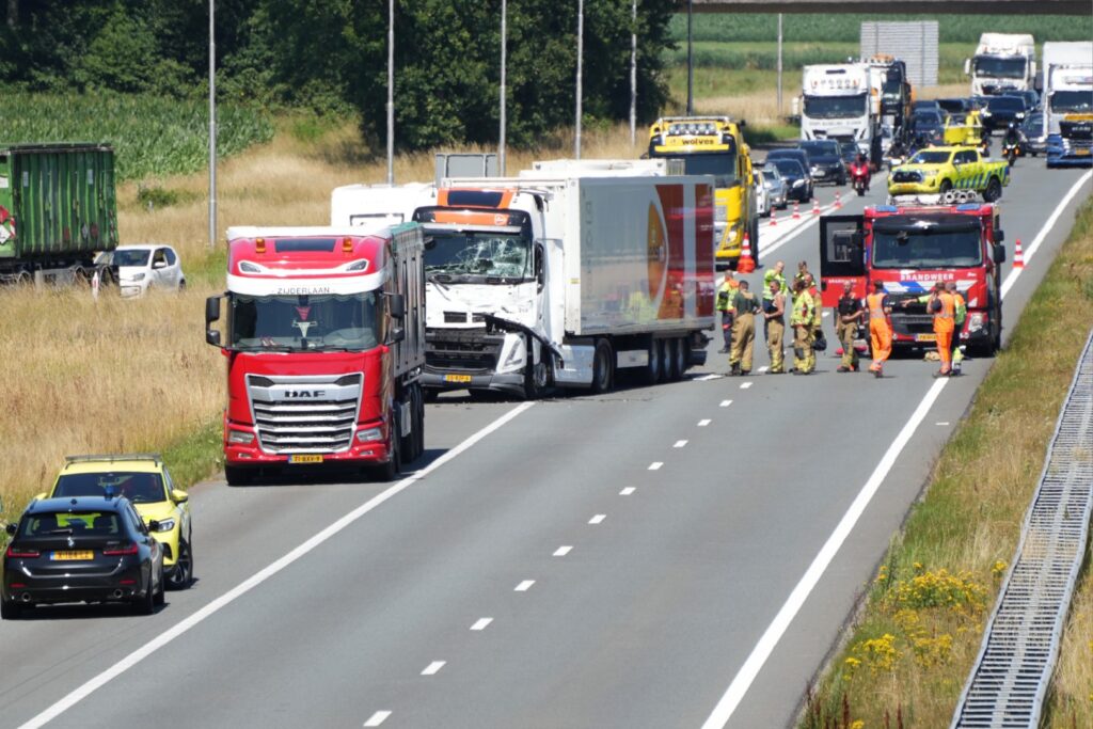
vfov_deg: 4.6
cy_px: 364
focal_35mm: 300
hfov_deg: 6.9
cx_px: 546
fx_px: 9109
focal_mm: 300
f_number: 6.3
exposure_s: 1/323
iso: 100
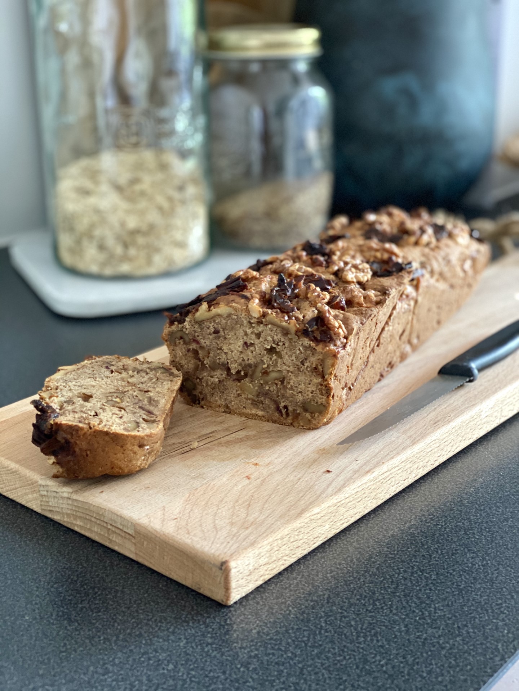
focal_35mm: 52
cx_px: 260
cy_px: 346
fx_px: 1040
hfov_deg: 28.0
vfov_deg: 36.8
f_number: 2
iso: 250
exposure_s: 1/40
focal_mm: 6
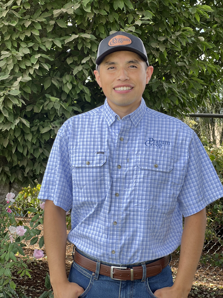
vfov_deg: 25.3
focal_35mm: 77
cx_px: 112
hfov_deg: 19.1
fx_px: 661
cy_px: 149
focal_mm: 9
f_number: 2.8
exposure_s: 1/121
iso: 25
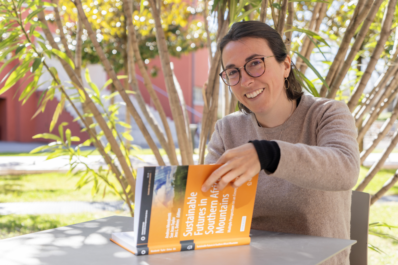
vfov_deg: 25.5
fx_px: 586
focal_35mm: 53
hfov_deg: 37.5
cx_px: 199
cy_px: 132
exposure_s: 1/250
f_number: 4
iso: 125
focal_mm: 53
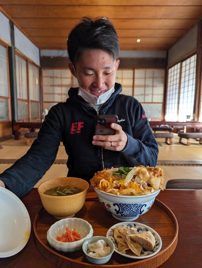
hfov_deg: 57.0
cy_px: 134
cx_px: 101
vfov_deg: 71.5
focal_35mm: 24
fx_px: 186
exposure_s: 1/70.6
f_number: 1.85
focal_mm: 6.81
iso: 96
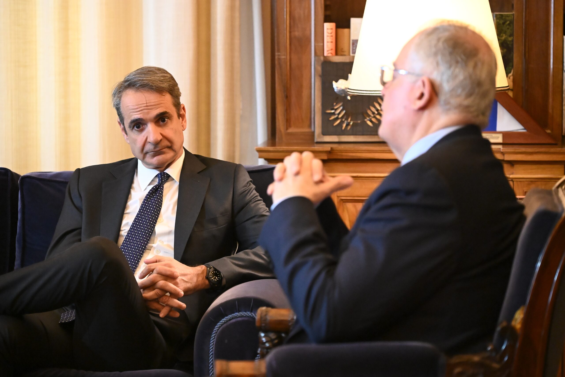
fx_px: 1726
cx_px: 282
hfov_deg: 18.6
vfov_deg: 12.5
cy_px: 188
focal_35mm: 110
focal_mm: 110
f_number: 4
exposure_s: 1/250
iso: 12800
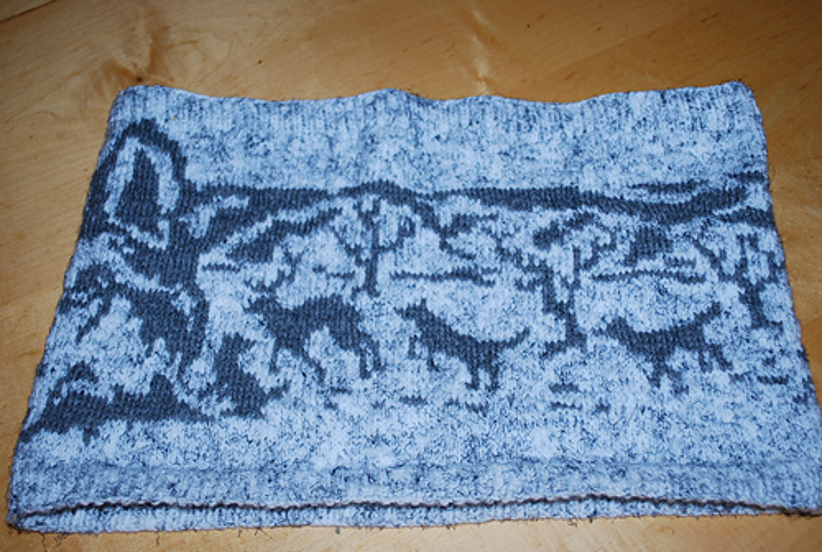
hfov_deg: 41.0
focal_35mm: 48
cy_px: 276
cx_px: 411
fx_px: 1099
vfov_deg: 28.2
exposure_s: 1/60
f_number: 4.8
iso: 200
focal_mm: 32
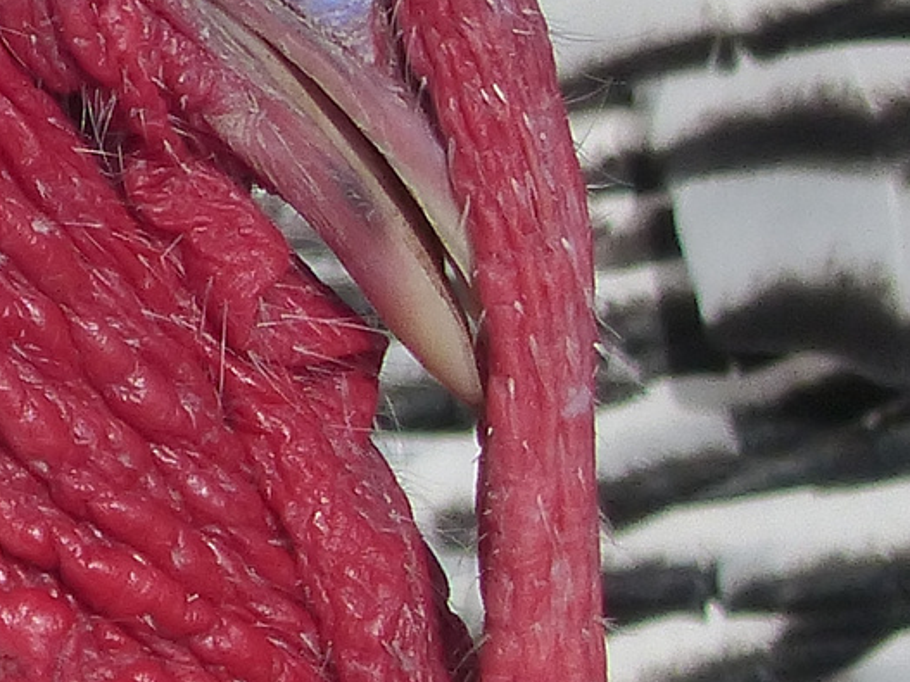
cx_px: -136
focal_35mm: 3278
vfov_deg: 0.5
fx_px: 86154
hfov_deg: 0.6
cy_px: 93
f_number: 4
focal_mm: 108
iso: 160
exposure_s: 1/1600
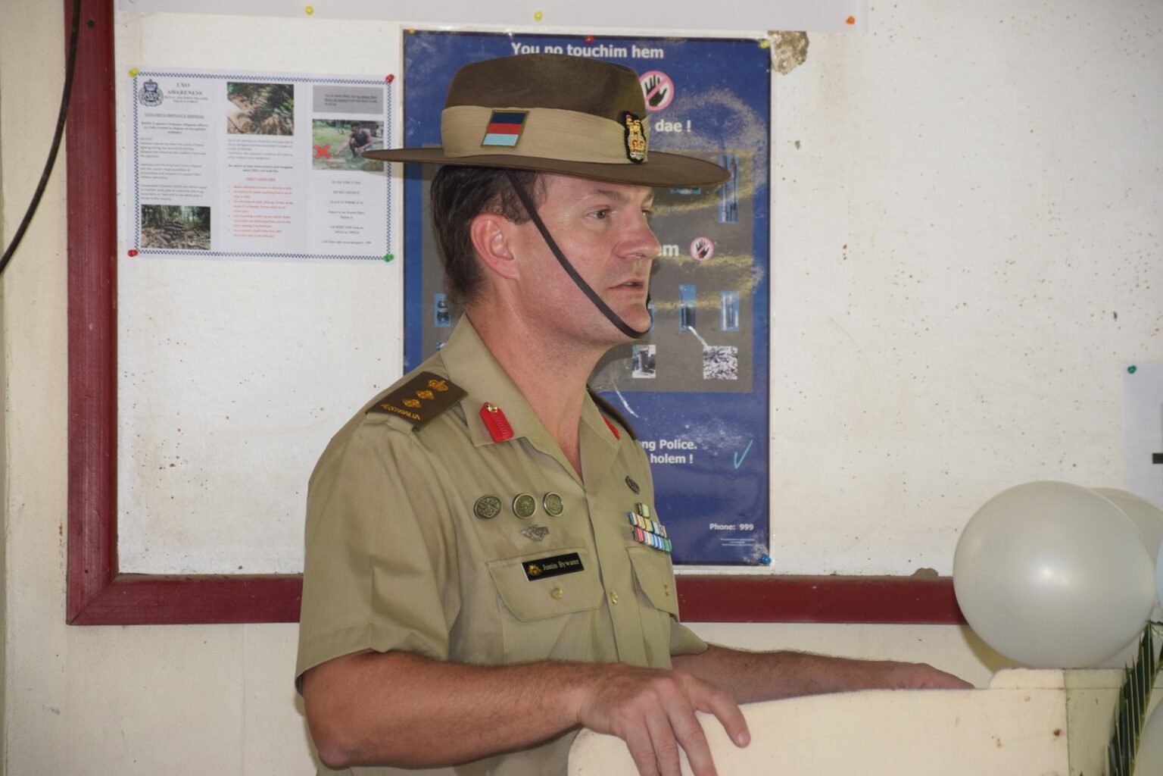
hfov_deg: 11.2
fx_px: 5911
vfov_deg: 7.5
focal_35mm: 183
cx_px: 582
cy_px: 388
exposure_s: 1/125
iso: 720
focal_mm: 122
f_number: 5.6
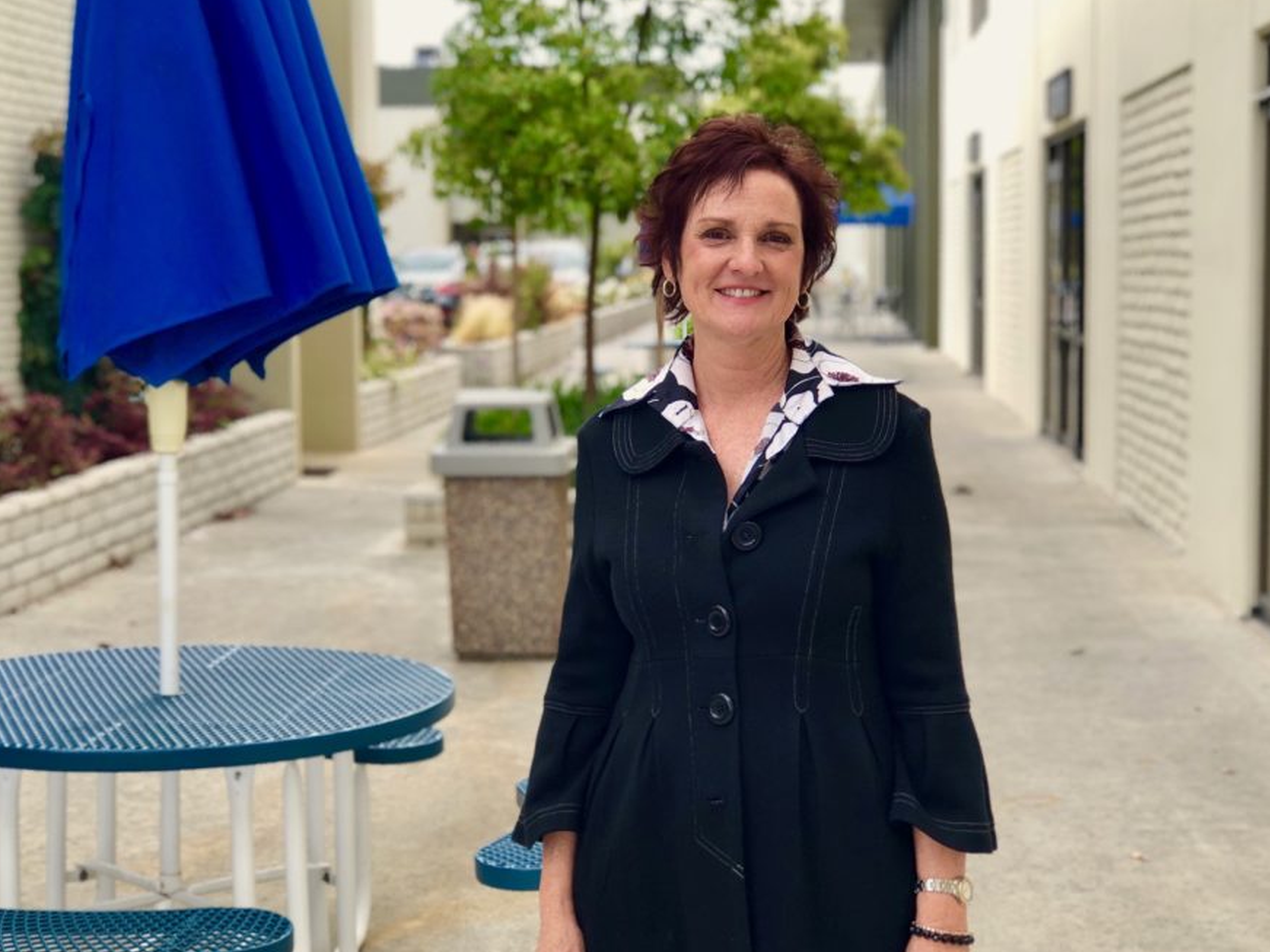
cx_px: 628
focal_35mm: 67
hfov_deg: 29.0
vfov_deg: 21.9
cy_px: 474
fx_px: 2458
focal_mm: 6.6
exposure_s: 1/120
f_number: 2.8
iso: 25
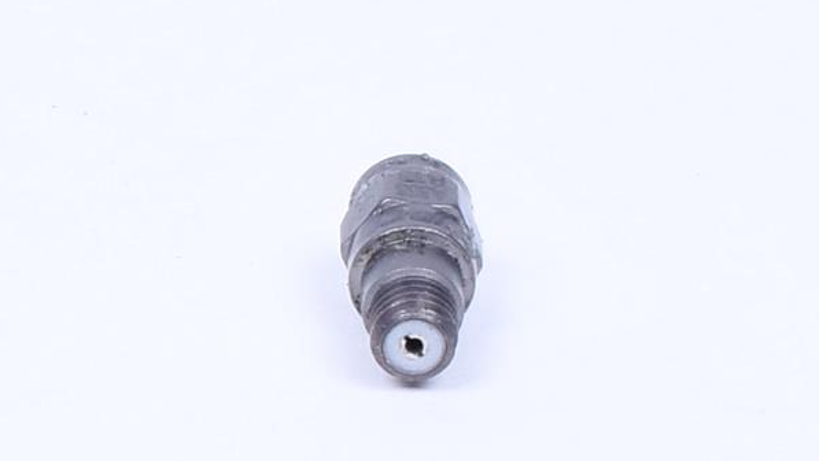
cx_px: 409
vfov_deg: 30.4
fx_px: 847
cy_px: 259
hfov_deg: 51.6
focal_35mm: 39
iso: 200
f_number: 14
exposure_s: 1/200
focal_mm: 25
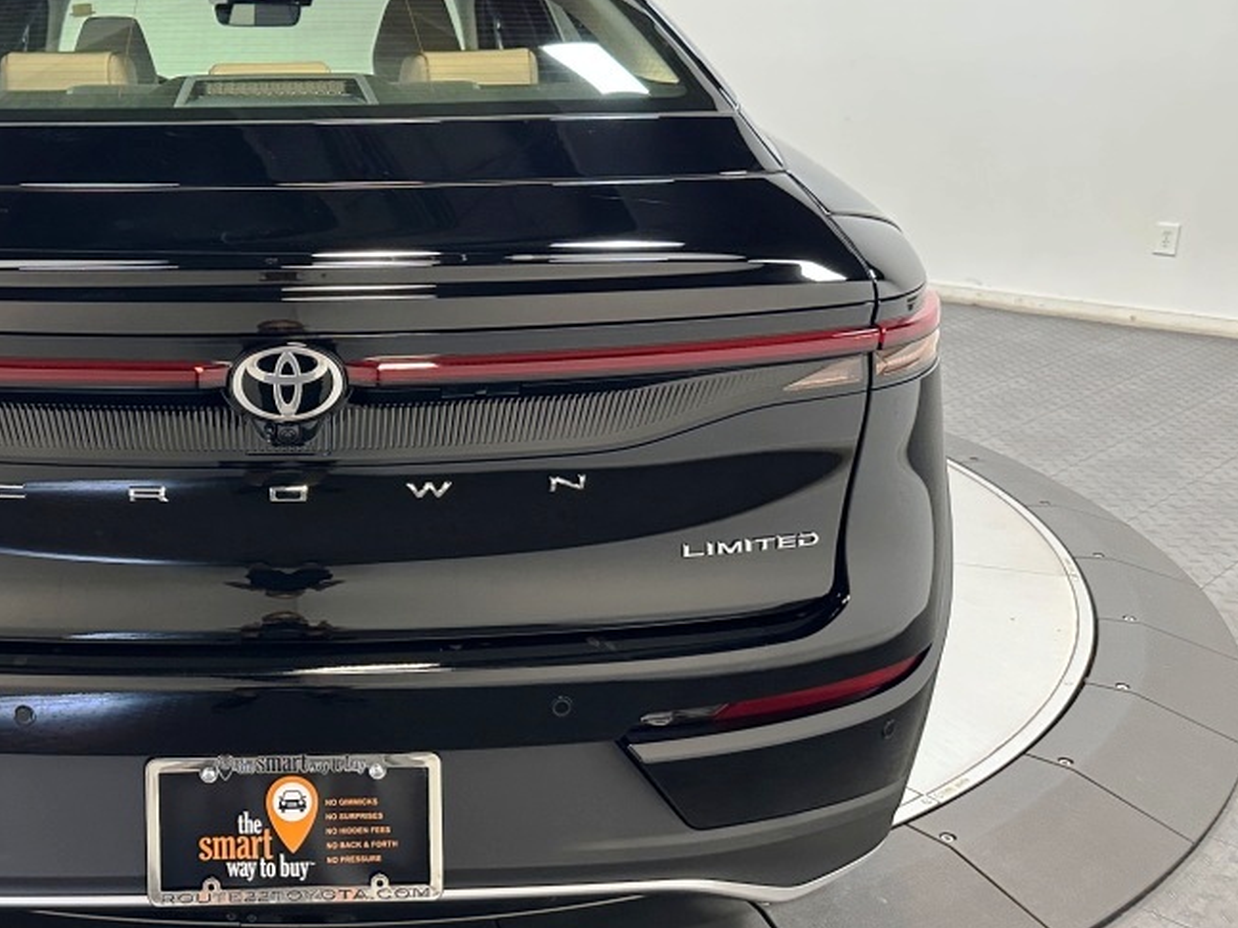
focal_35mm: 38
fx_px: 1359
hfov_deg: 46.7
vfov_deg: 37.7
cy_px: 442
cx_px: 272
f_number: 1.78
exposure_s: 1/60
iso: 400
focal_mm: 6.86
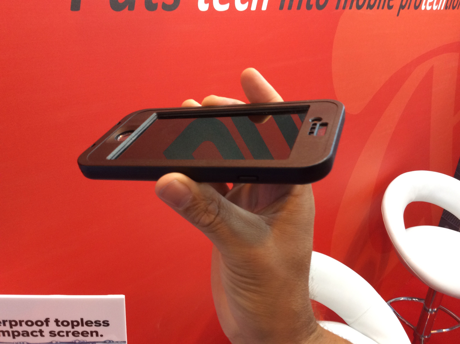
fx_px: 425
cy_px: 172
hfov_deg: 56.9
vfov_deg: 44.1
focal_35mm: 32
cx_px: 230
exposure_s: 1/25
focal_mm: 3.3
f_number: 2.4
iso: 80
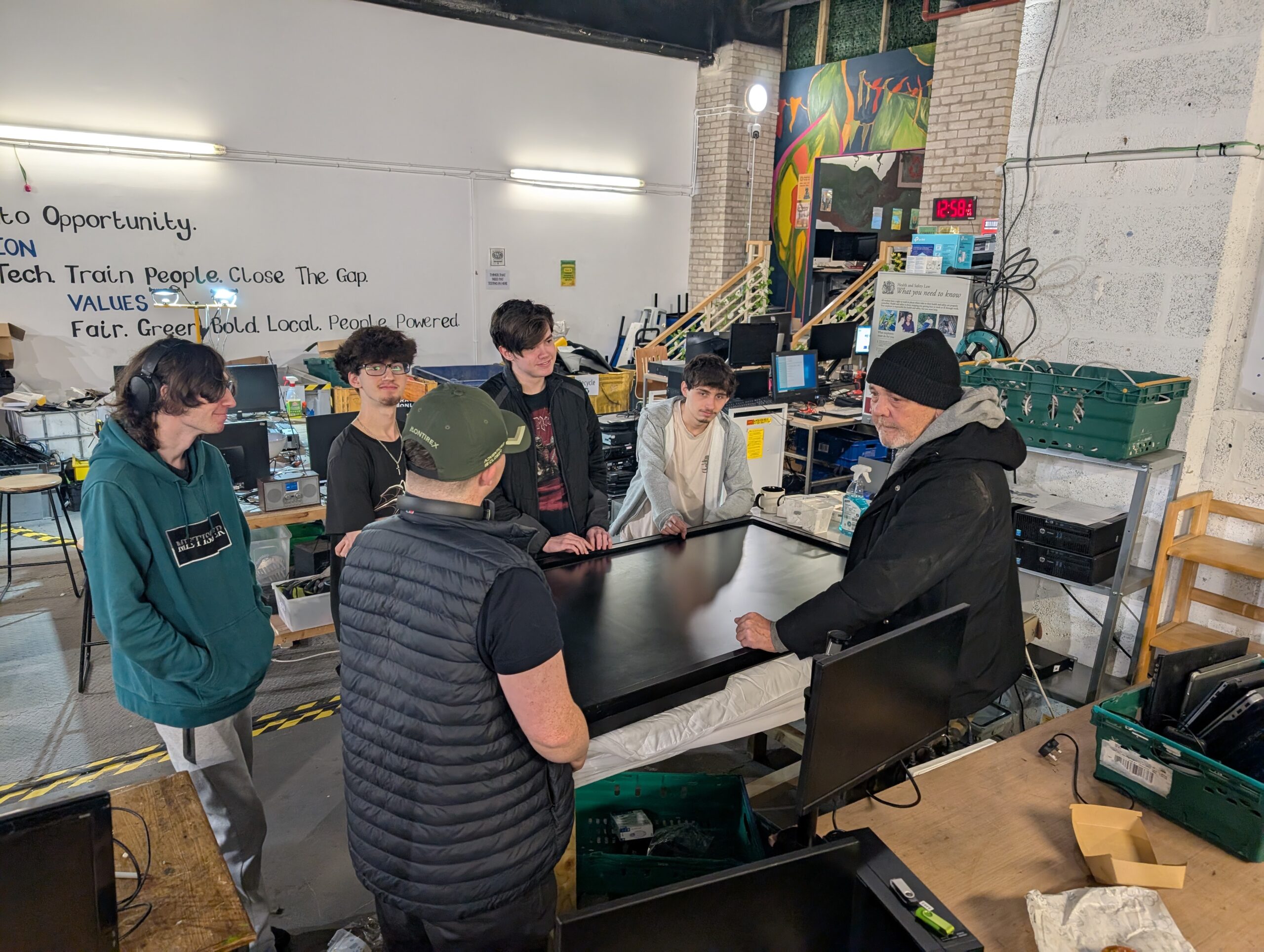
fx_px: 878
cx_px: 632
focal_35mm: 24
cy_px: 476
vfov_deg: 56.9
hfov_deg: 71.5
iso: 287
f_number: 1.68
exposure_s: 1/100
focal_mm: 6.9
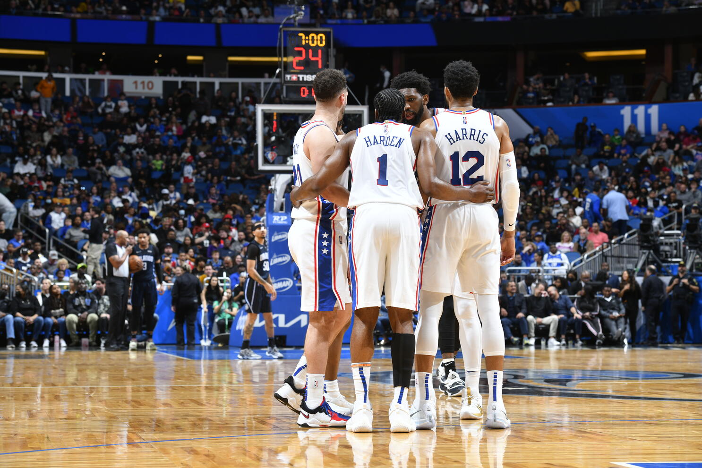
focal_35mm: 98
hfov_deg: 20.8
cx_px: 351
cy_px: 234
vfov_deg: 14.0
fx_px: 1911
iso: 200
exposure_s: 1/200
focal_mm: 98
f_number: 6.3
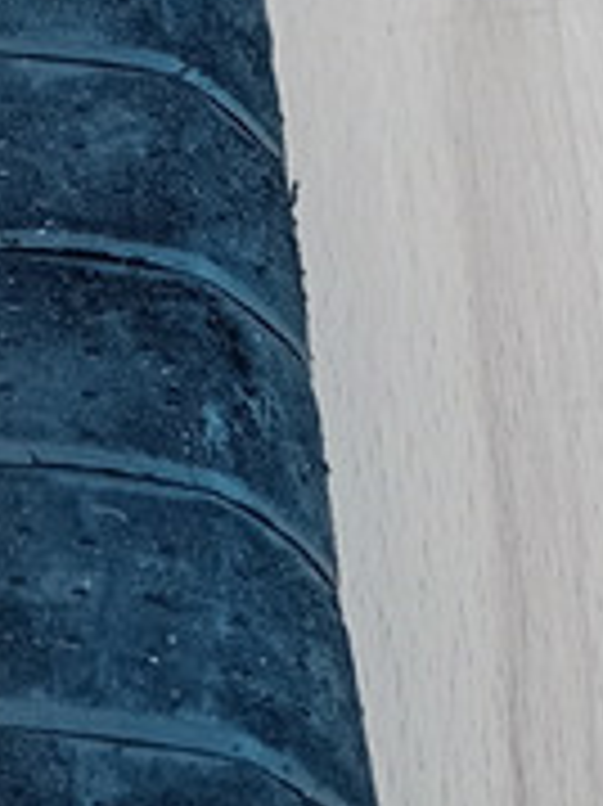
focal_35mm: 116
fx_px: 2697
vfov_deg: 16.9
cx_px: 4
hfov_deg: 12.6
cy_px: 540
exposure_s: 1/100
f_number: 1.8
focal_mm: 3.96
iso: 460
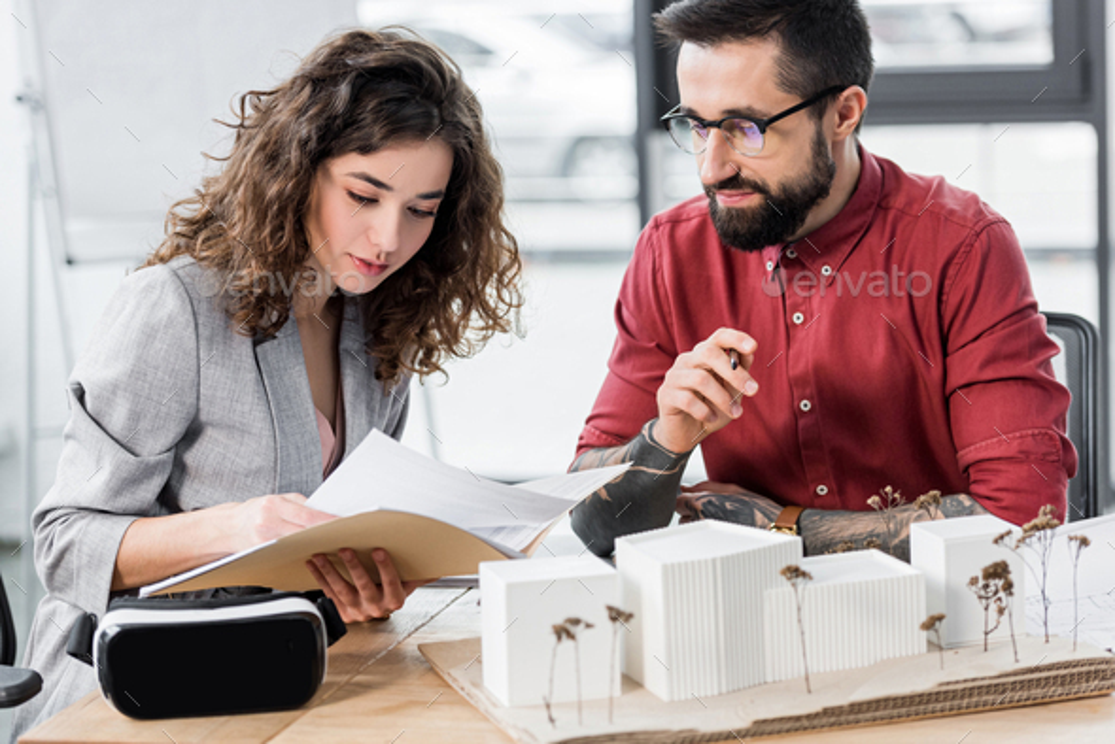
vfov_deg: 13.4
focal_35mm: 102
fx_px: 3161
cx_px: 558
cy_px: 372
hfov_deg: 20.0
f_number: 3.5
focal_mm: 102
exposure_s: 1/60
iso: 500
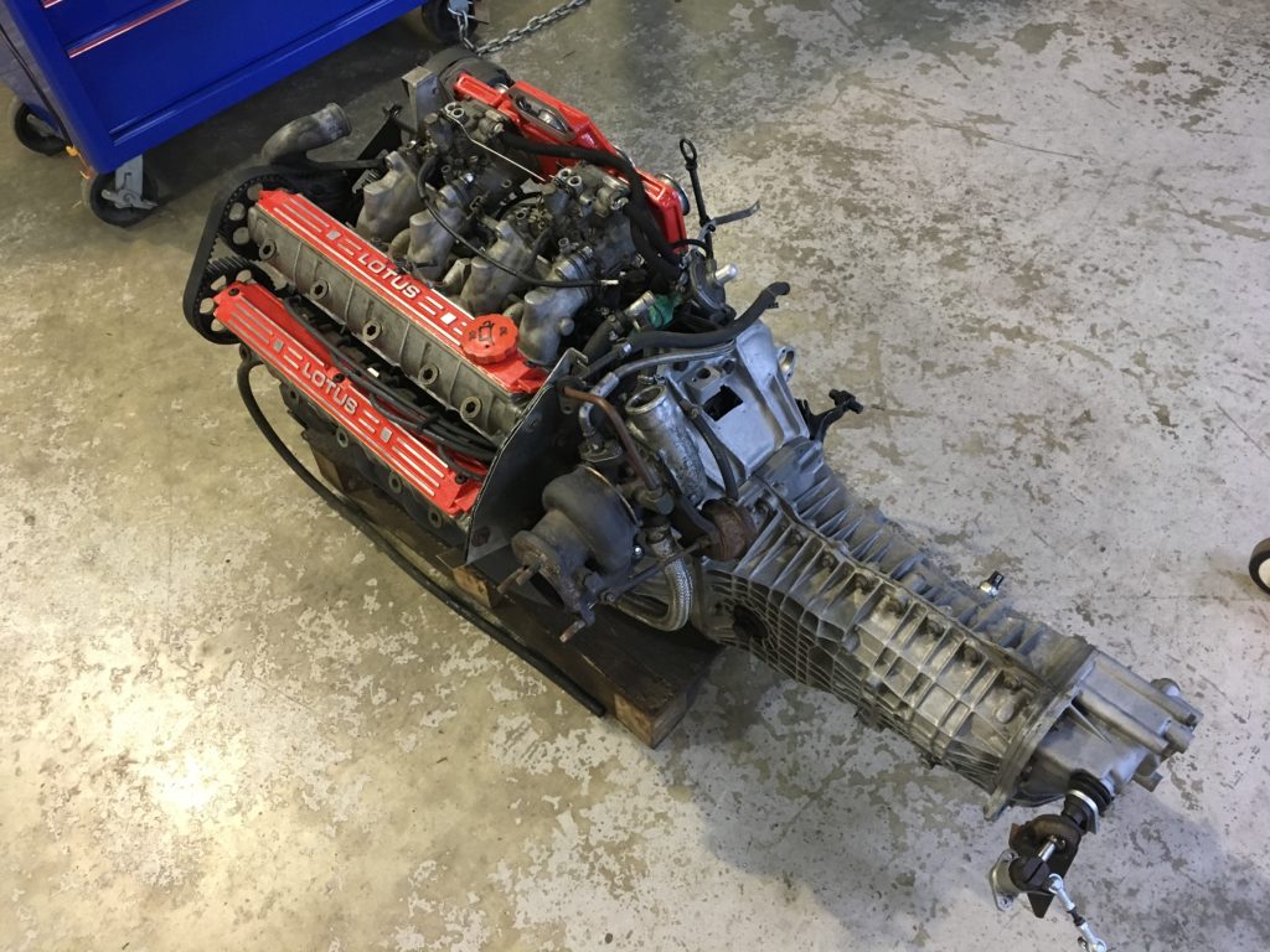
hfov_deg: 61.7
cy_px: 476
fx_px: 1064
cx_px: 635
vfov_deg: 48.2
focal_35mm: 29
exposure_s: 1/33
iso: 200
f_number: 2.2
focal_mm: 4.15
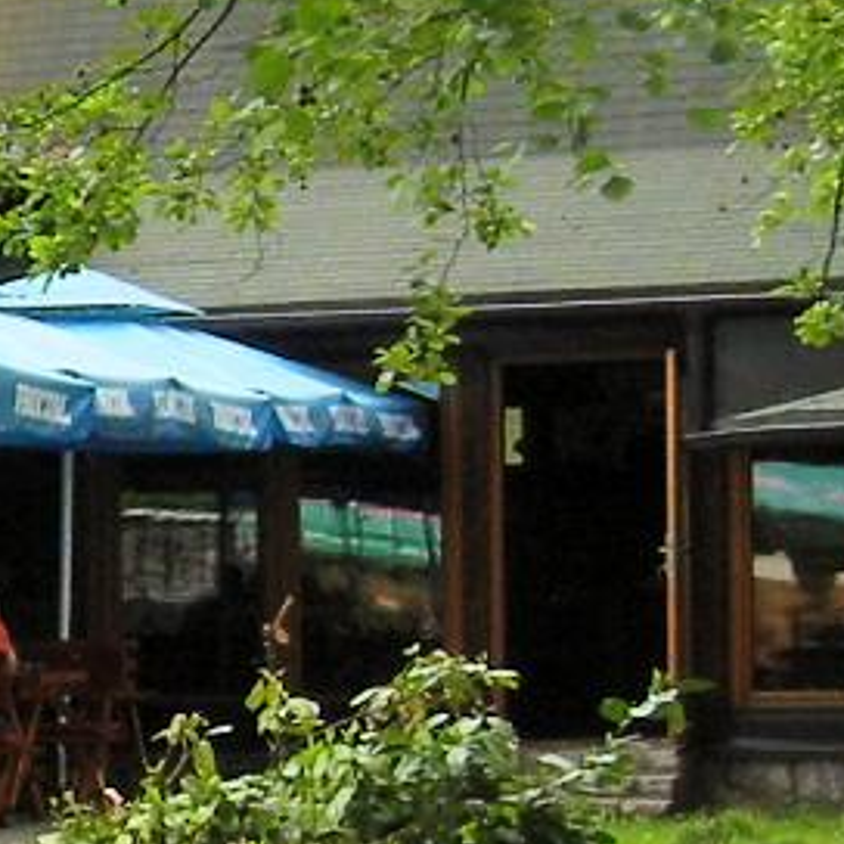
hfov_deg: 7.7
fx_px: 5517
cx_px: -1598
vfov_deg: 8.7
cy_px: 704
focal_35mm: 200
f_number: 3.5
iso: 160
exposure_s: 1/244
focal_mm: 5.4
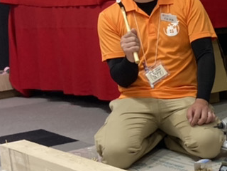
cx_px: 341
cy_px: 78
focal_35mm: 105
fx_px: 689
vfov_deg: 14.1
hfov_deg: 16.9
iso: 100
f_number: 1.8
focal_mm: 3.99
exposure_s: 1/60
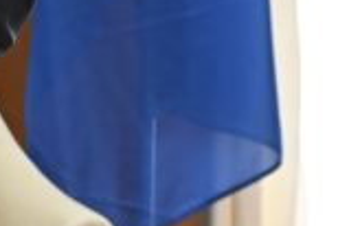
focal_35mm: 256
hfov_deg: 7.6
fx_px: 2406
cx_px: -392
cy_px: -326
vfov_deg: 5.2
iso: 1800
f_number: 4.5
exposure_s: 1/250
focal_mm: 39
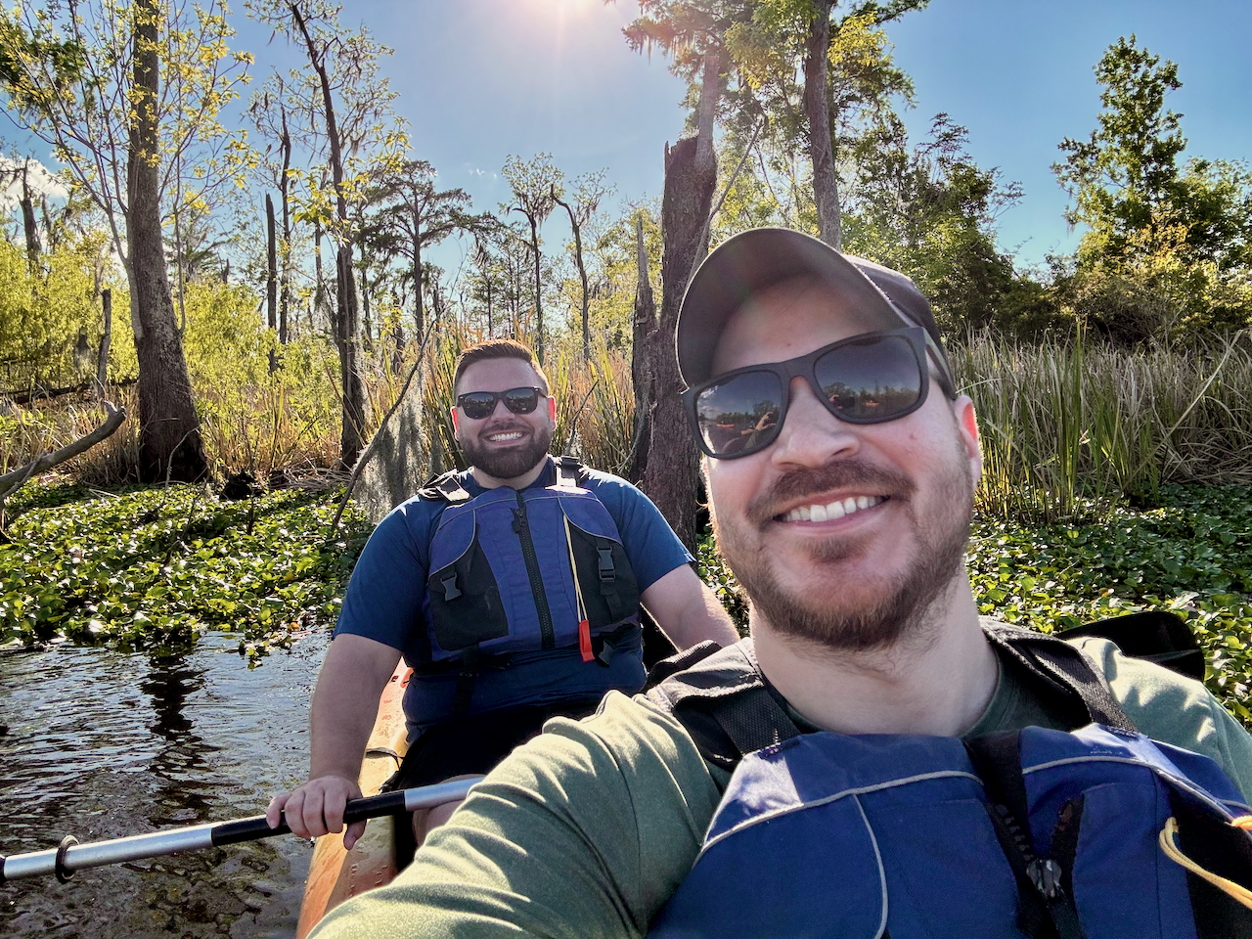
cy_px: 470
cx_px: 626
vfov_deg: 58.9
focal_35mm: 23
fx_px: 832
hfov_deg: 73.9
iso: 25
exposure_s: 1/1923
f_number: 1.9
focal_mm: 2.69
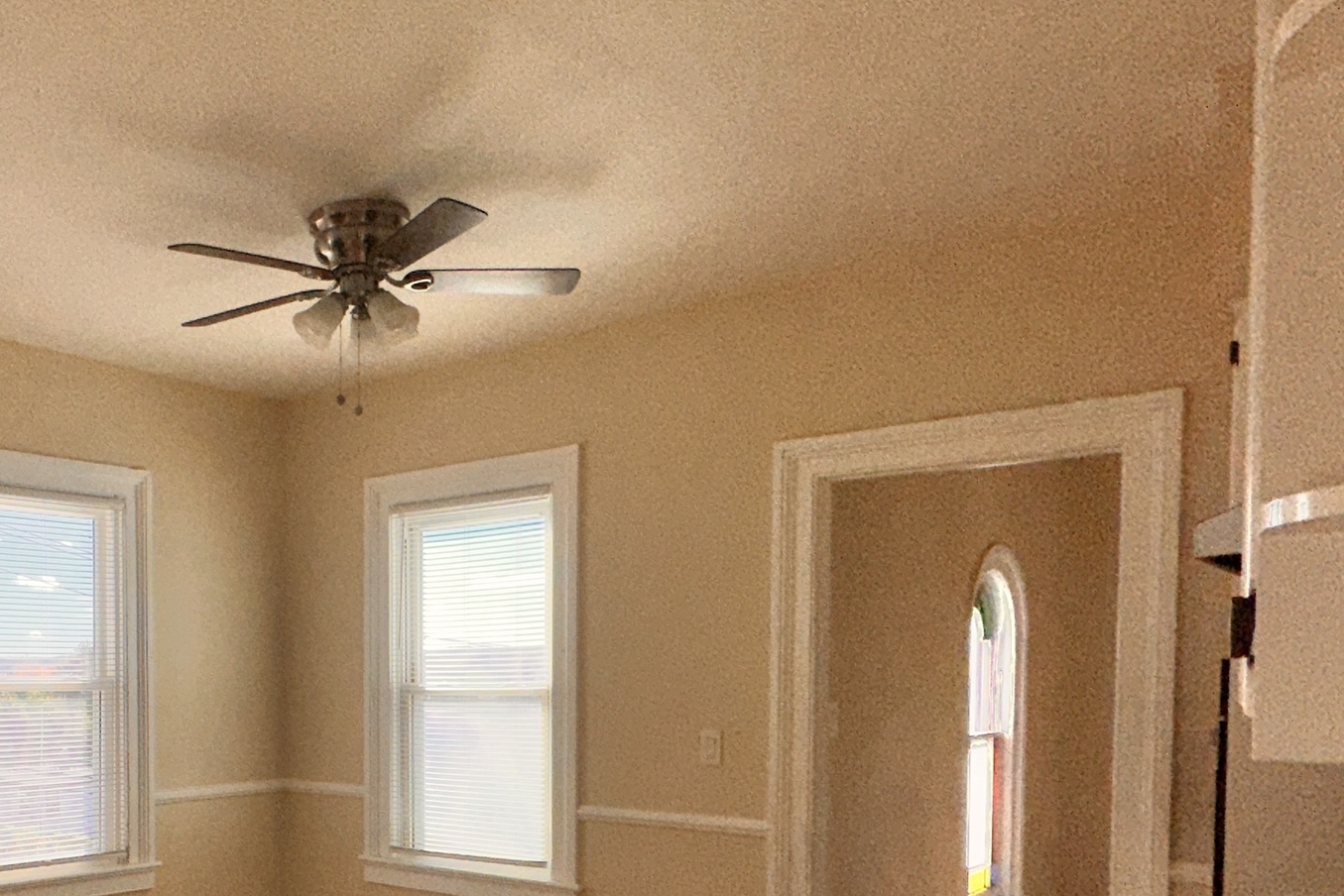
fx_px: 1232
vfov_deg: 38.3
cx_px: 238
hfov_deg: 52.8
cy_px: 730
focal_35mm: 33
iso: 32
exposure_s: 1/1366
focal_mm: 2.22
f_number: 2.2
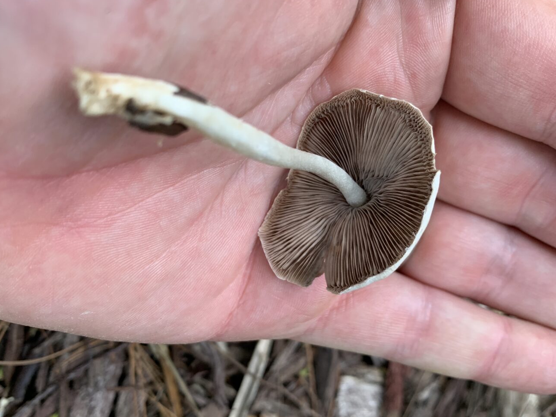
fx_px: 498
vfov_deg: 45.4
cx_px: 252
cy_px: 223
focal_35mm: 31
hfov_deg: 58.3
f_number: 1.8
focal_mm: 4.25
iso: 100
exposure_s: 1/118
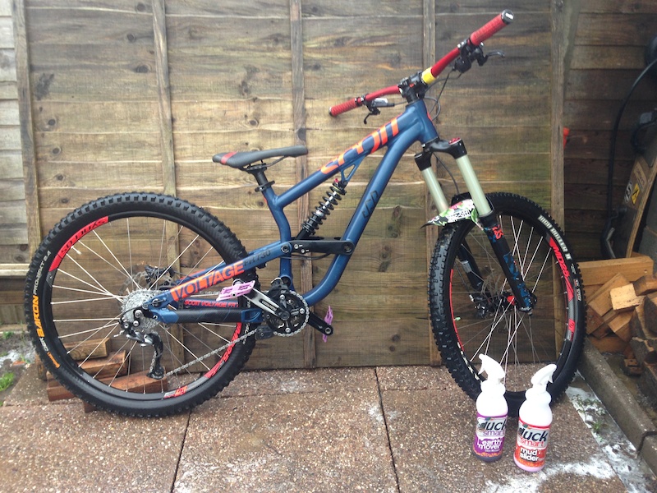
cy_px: 246
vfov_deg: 42.9
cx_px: 328
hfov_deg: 55.4
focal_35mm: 33
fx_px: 626
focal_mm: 4.12
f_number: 2.4
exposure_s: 1/20
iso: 50
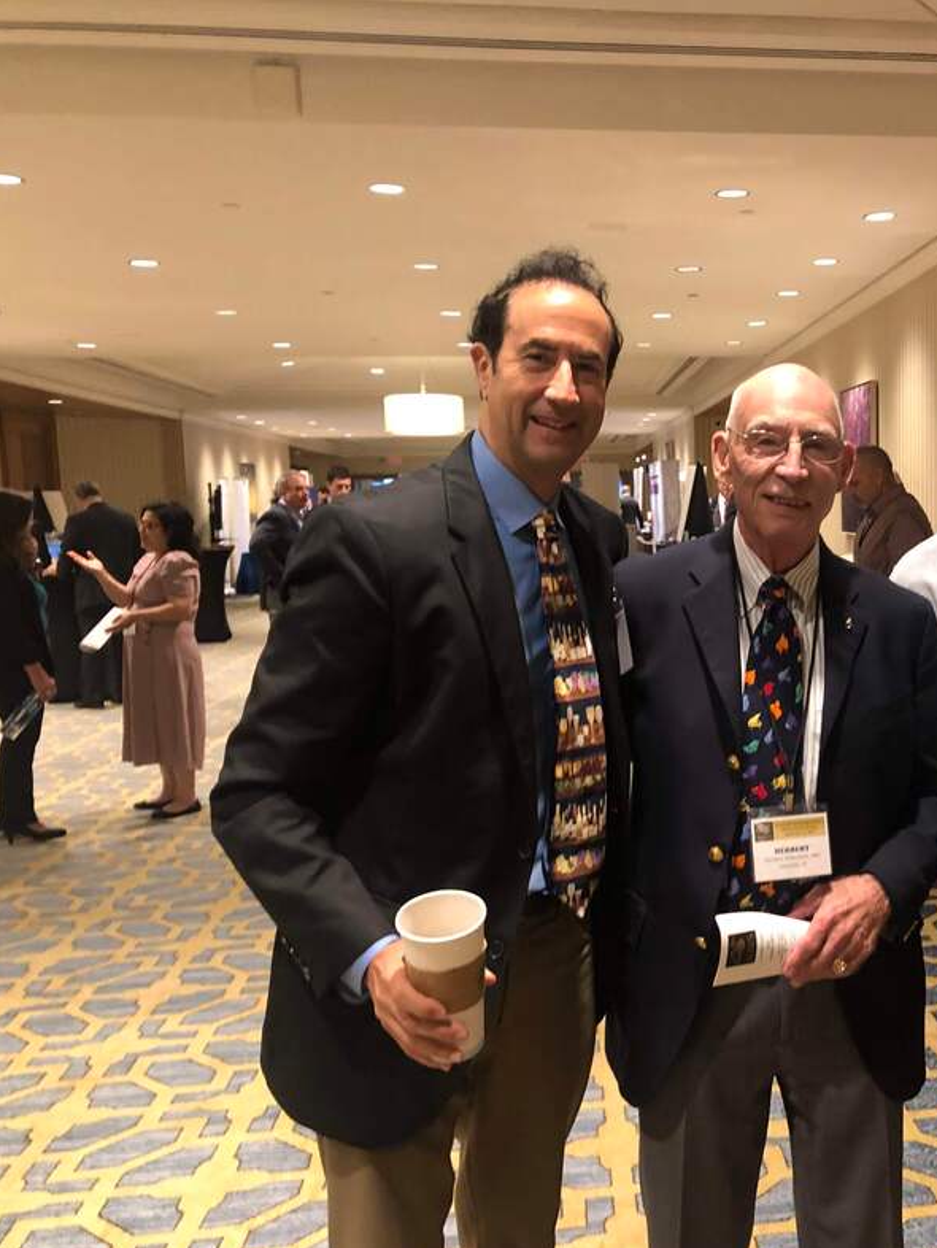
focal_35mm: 38
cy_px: 634
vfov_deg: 49.0
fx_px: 1371
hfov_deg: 36.1
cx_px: 792
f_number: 1.8
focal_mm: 4
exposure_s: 1/15
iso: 64
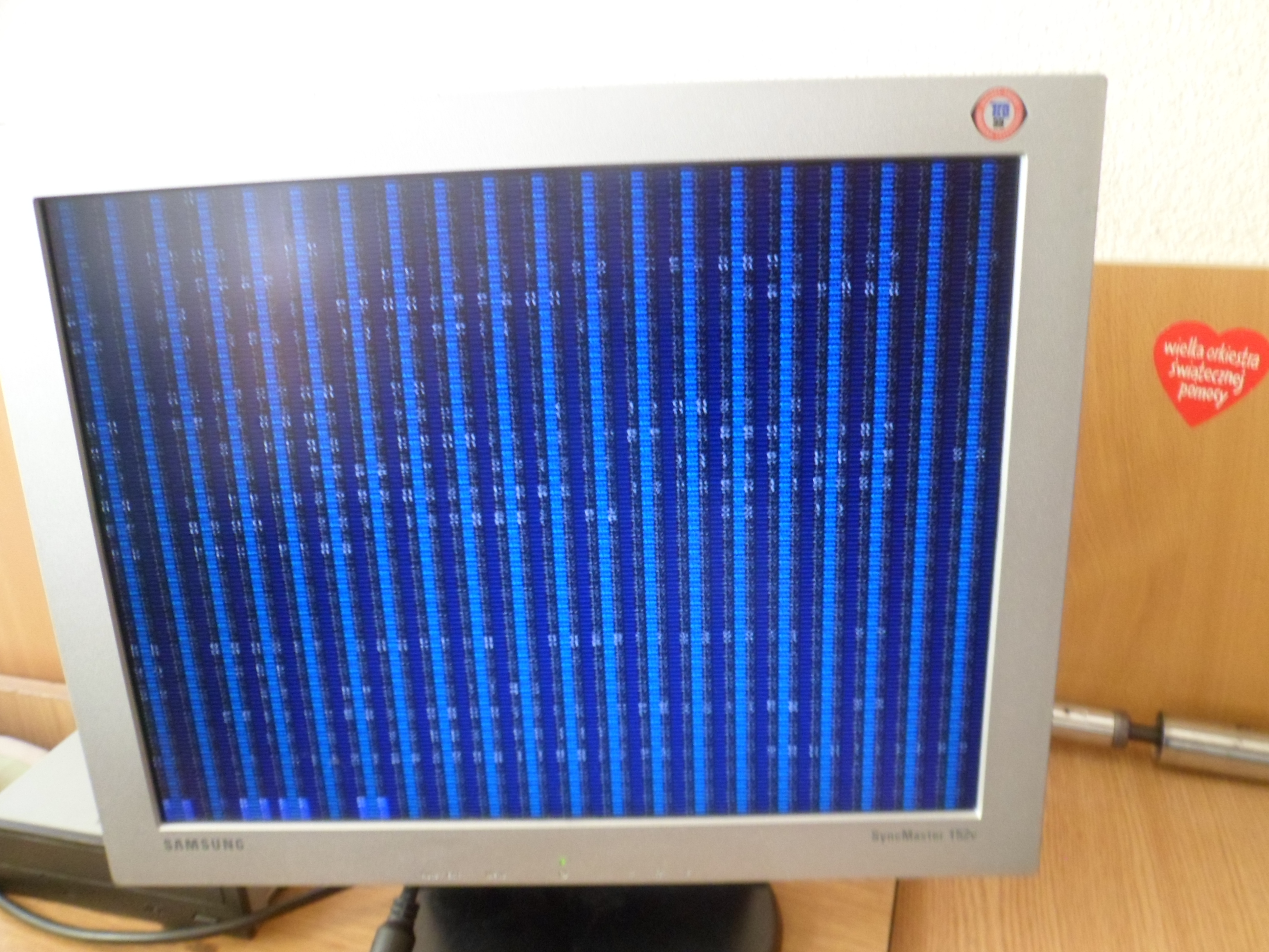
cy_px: 476
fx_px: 990
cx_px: 634
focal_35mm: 27
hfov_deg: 65.3
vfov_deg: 51.4
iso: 400
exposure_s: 1/15
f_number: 3.3
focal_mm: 4.9
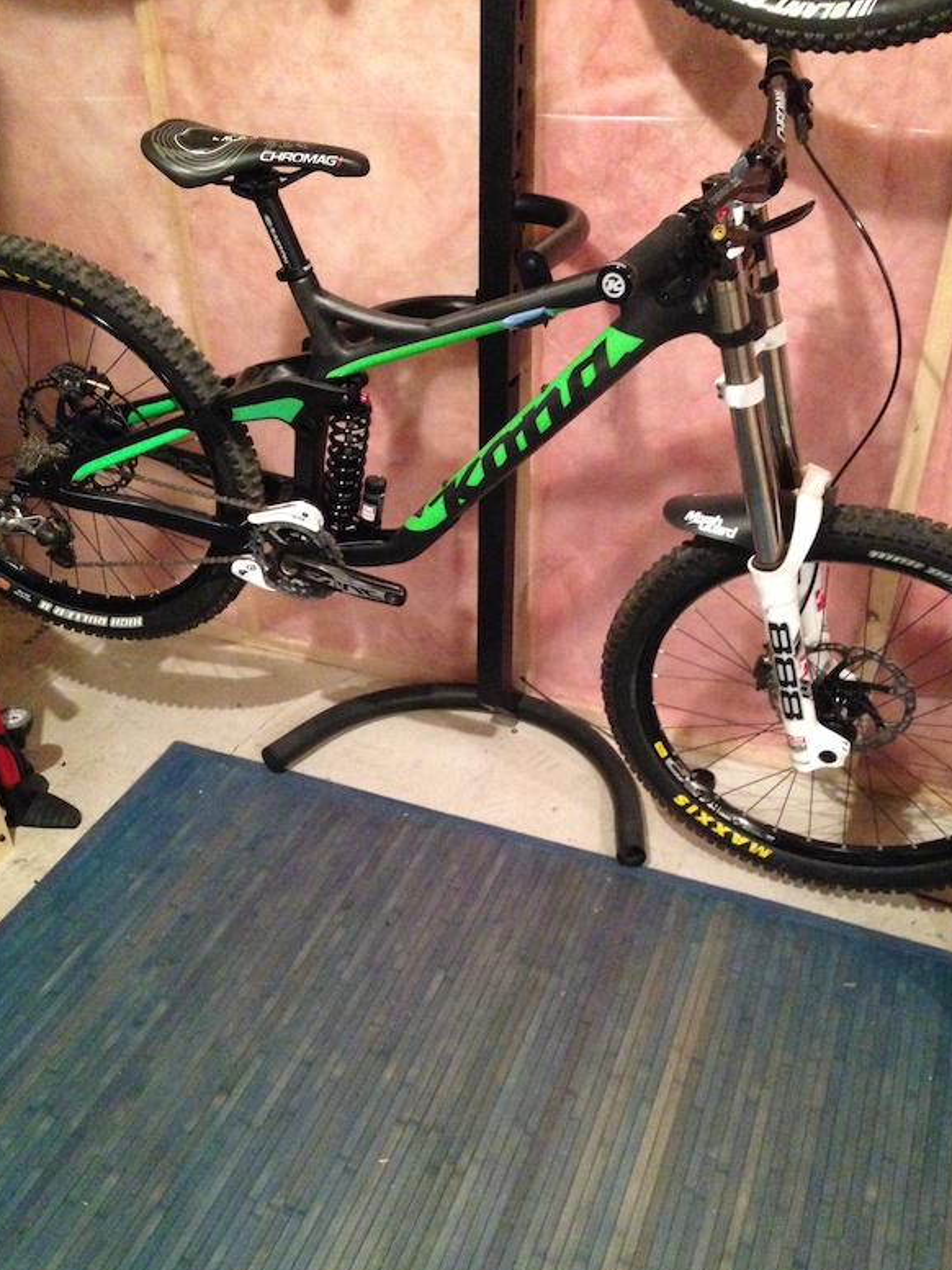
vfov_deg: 54.0
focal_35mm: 34
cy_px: 640
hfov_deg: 41.8
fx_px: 1247
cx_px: 481
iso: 800
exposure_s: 1/15
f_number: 2.4
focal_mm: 4.12
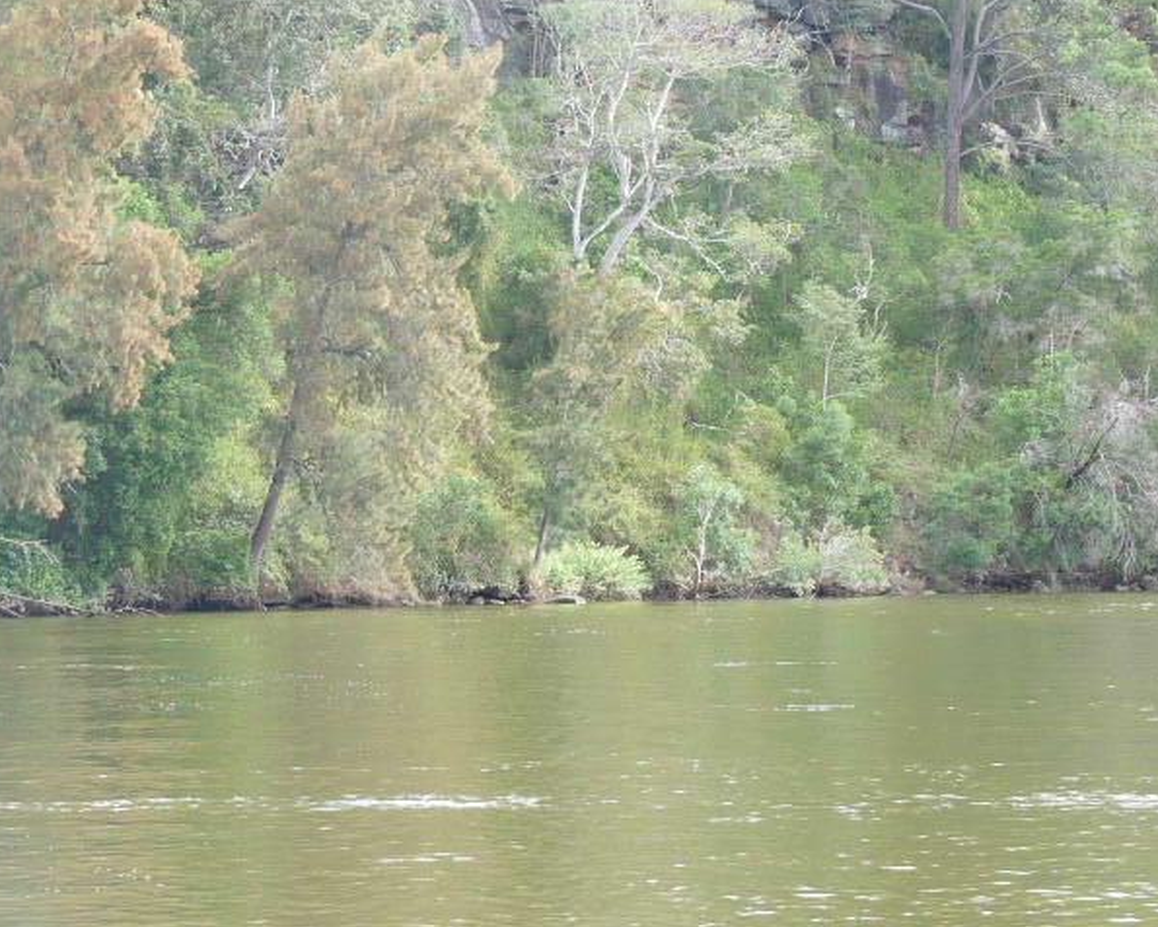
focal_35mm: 125
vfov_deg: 12.3
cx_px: 605
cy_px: 462
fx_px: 4284
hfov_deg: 15.4
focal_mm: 11.9
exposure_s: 1/100
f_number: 3.4
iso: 100
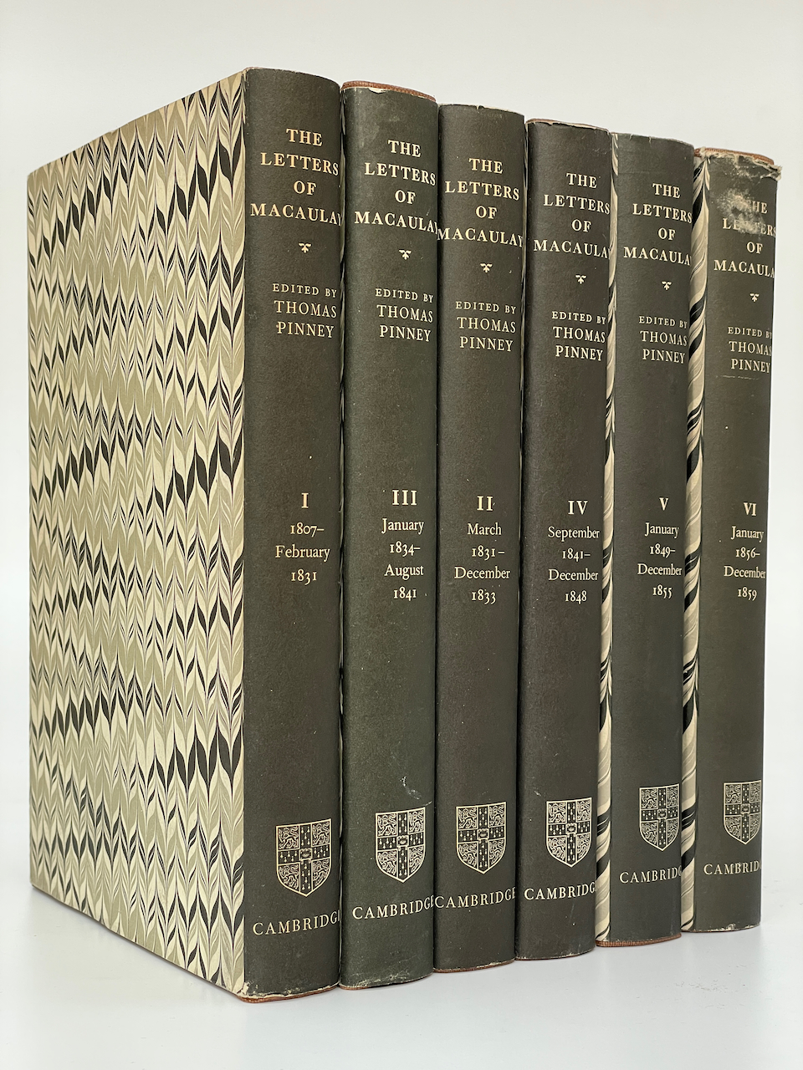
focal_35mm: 52
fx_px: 1608
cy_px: 535
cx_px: 402
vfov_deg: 36.8
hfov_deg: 28.0
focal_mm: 6
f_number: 2
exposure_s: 1/99
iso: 100
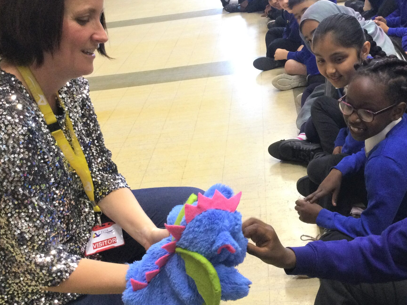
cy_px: 144
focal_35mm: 46
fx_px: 541
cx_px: 241
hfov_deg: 41.1
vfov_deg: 31.5
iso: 200
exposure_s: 1/33
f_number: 2.4
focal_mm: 3.3
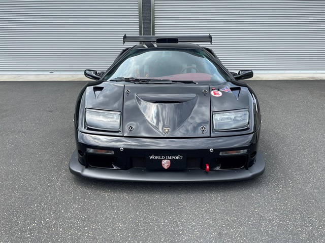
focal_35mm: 26
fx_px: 244
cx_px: 162
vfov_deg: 53.1
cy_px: 122
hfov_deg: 67.3
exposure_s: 1/1261
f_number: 1.6
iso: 32
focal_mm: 4.2
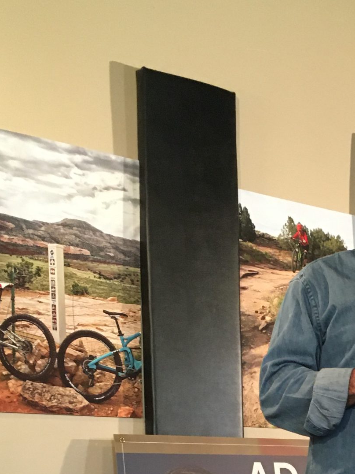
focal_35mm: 69
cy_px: 479
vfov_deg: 26.6
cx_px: 337
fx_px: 943
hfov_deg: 20.8
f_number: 2.2
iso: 200
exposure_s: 1/30
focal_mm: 4.15
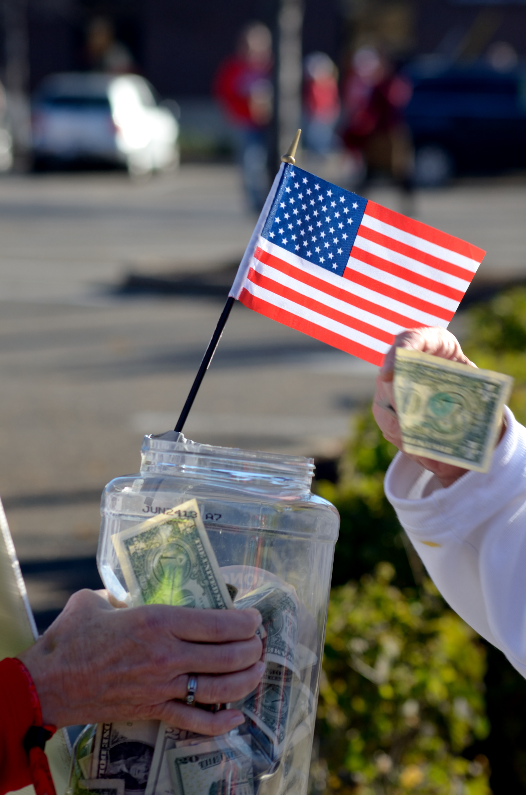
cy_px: 398
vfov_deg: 13.7
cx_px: 263
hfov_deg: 9.1
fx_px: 3303
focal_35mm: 150
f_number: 5.6
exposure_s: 1/320
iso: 125
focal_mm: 100
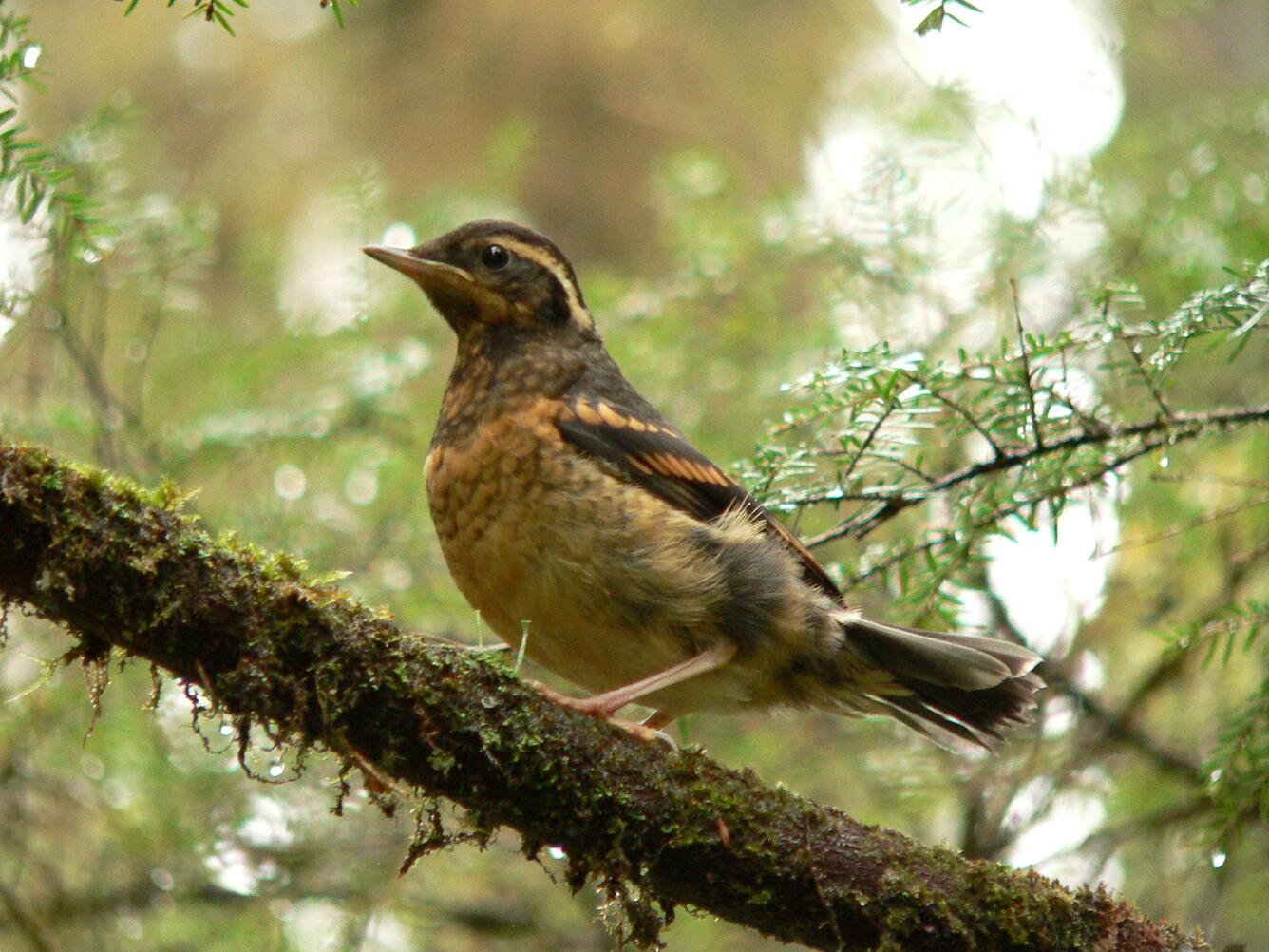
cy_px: 476
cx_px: 634
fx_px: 15837
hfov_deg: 4.6
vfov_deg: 3.4
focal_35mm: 432
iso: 400
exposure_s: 1/40
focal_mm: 72
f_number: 2.8
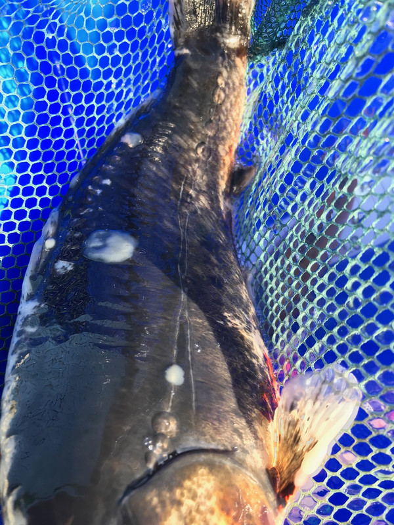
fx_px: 425
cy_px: 262
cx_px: 197
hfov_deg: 49.7
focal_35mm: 28
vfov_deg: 63.4
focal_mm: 3.99
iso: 20
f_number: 1.8
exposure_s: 1/101
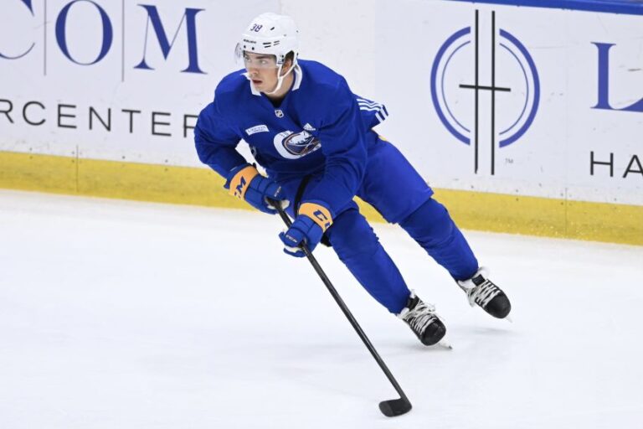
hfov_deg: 6.9
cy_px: 214
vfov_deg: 4.6
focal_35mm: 300
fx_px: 5358
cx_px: 322
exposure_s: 1/1600
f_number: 2.8
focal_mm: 300
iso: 4000
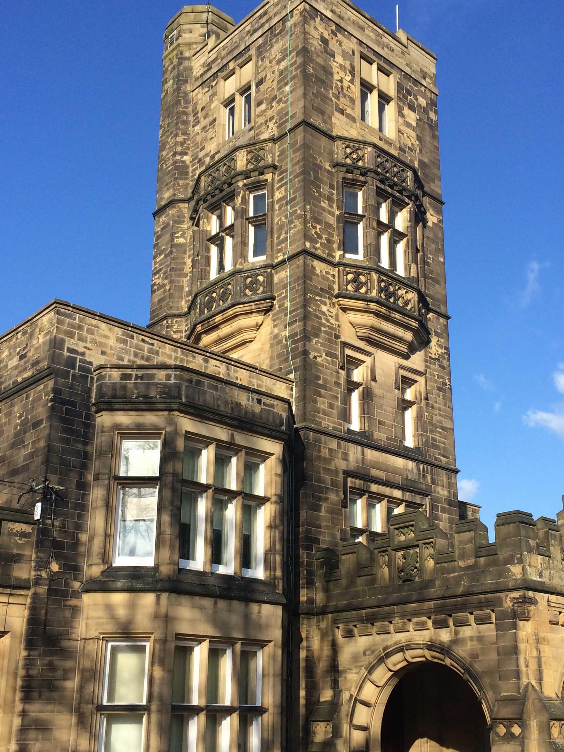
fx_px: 891
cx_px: 306
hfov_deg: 35.1
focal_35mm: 41
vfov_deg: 45.6
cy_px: 429
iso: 32
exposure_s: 1/1642
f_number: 2.2
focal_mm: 4.15
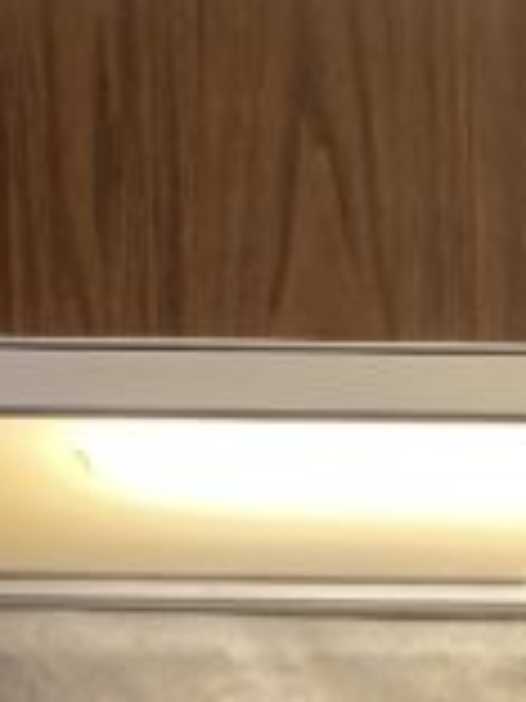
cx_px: 665
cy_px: 2214
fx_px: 3465
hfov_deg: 8.6
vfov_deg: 9.0
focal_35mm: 171
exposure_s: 1/120
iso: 100
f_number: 1.8
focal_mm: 4.25
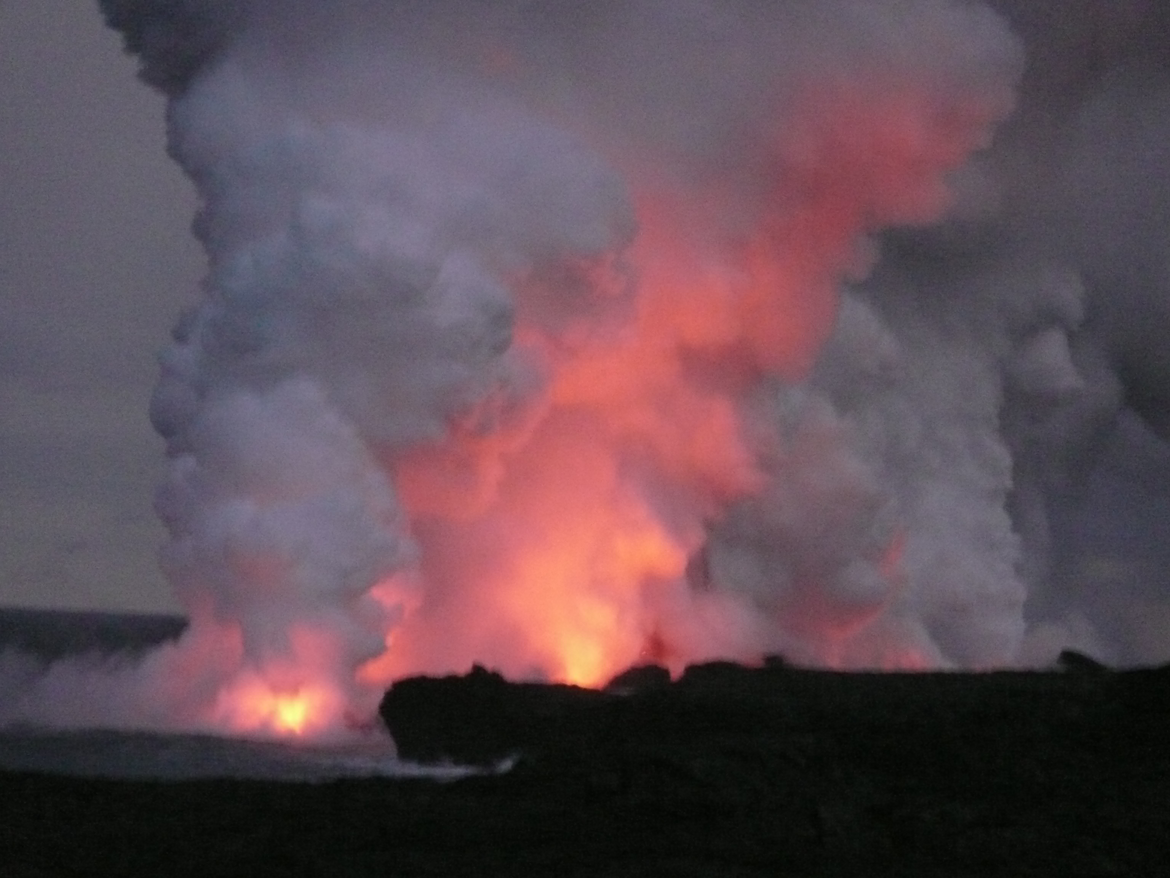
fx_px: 9464
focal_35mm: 280
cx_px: 585
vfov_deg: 5.3
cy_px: 439
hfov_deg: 7.1
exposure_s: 1/4
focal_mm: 46
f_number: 4.9
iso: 800
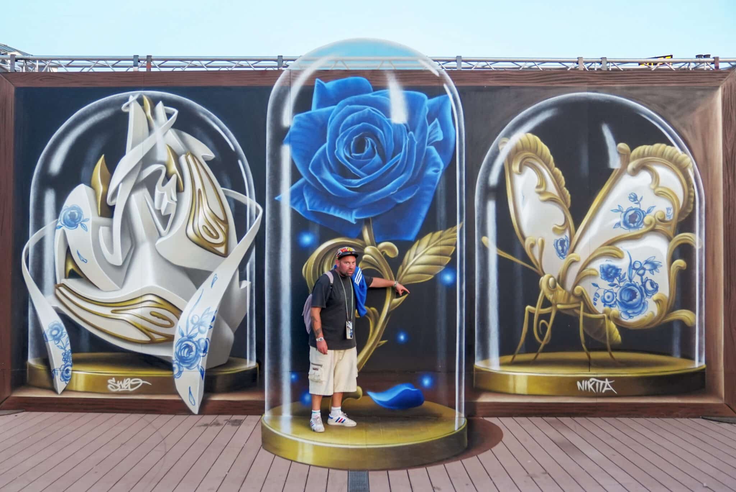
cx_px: 368
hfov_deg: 63.6
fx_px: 593
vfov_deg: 45.0
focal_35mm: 29
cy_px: 246
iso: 2500
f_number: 2.8
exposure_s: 1/160
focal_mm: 29
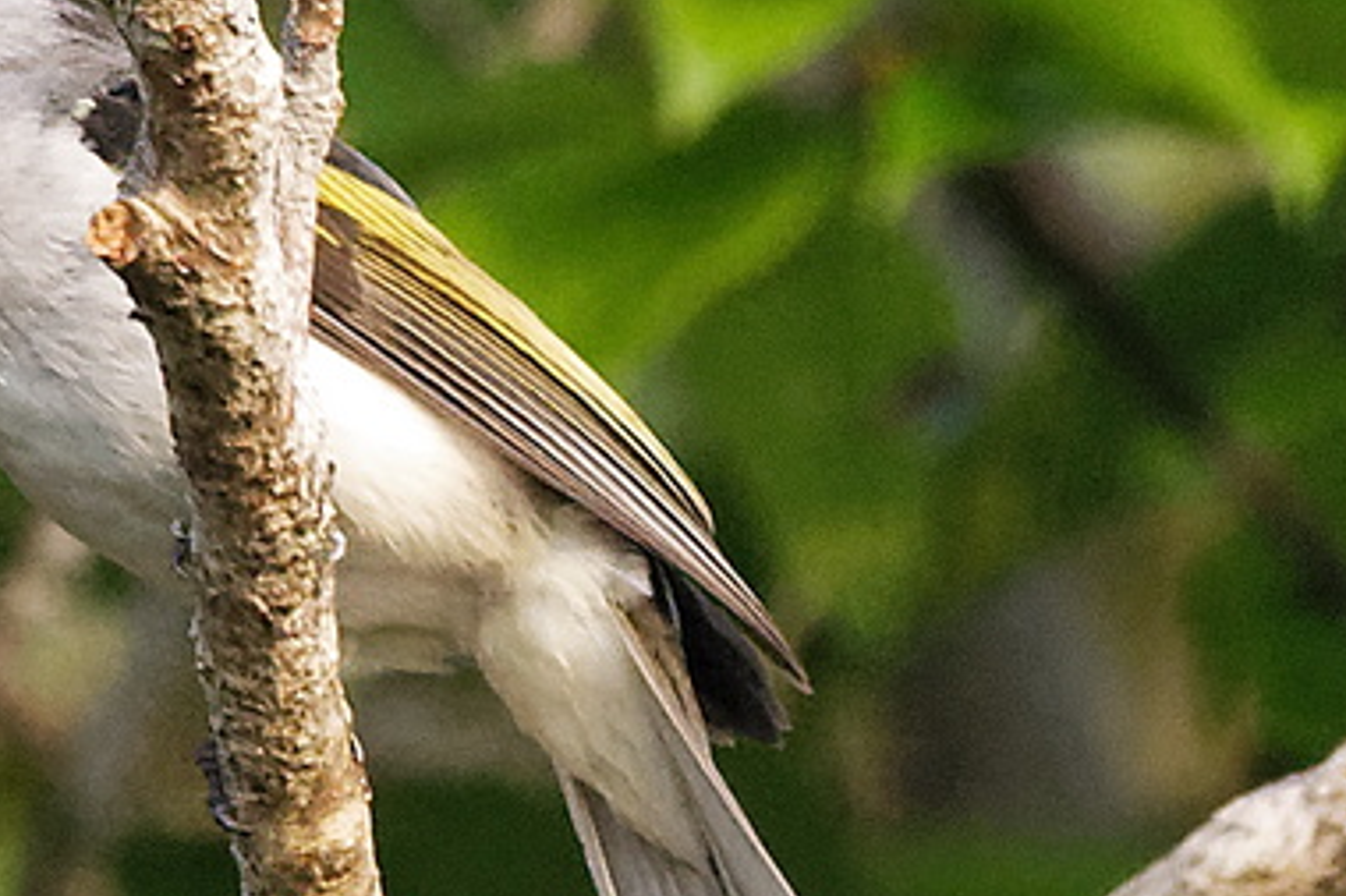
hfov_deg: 1.1
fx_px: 70818
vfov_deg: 0.7
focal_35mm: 1895
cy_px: 448
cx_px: 209
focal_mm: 600
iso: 2000
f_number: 8
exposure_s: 1/640
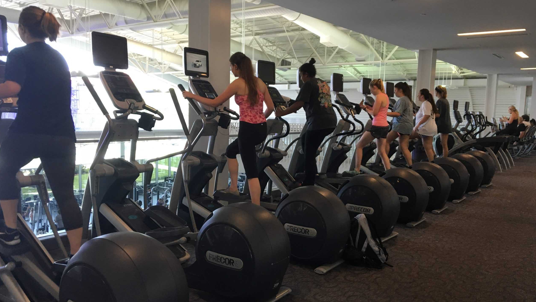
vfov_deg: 36.6
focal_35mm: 32
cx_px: 266
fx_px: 455
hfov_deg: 61.0
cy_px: 166
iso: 40
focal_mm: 4.15
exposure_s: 1/30
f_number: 2.2
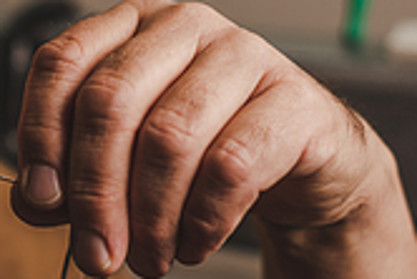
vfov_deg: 9.1
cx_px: 5
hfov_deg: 13.4
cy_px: 158
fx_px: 1751
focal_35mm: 151
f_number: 2.5
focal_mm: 50
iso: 50
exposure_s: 1/200
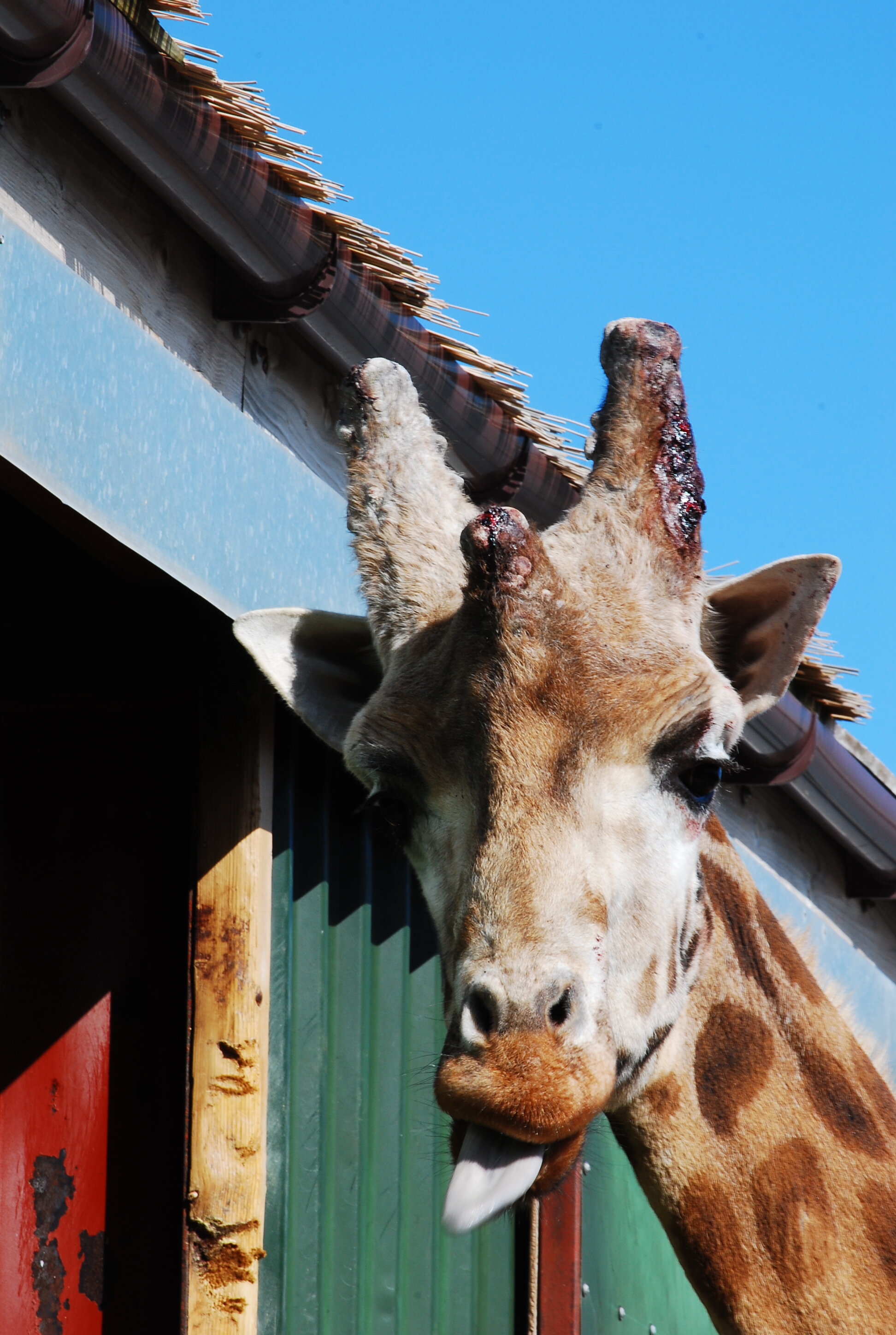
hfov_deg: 6.1
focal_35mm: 225
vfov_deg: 9.1
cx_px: 448
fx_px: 8360
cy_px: 668
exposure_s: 1/60
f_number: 22
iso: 200
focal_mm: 150
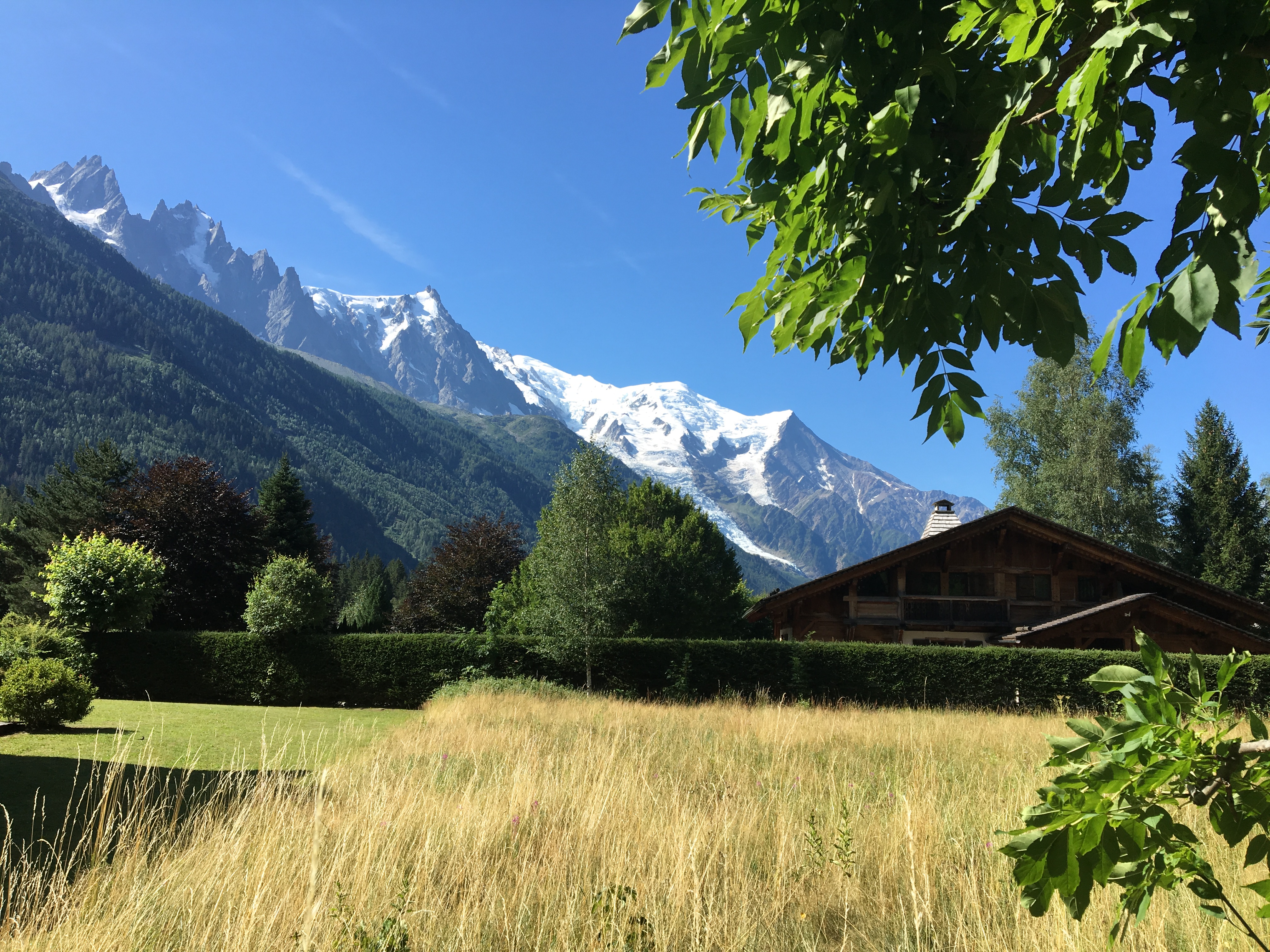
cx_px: 635
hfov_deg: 61.7
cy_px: 476
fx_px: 1064
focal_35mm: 29
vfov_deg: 48.2
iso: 25
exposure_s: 1/962
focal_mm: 4.15
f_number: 2.2
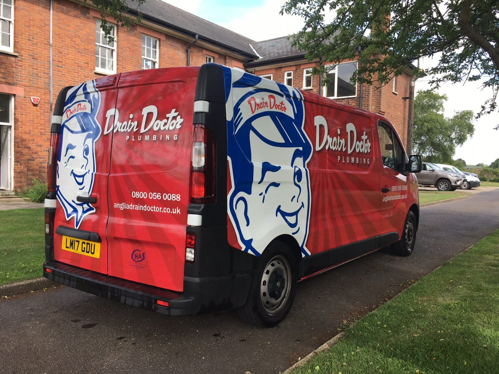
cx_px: 250
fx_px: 418
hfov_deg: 61.7
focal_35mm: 29
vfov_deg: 48.2
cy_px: 187
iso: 25
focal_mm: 4.15
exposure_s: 1/324
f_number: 2.2
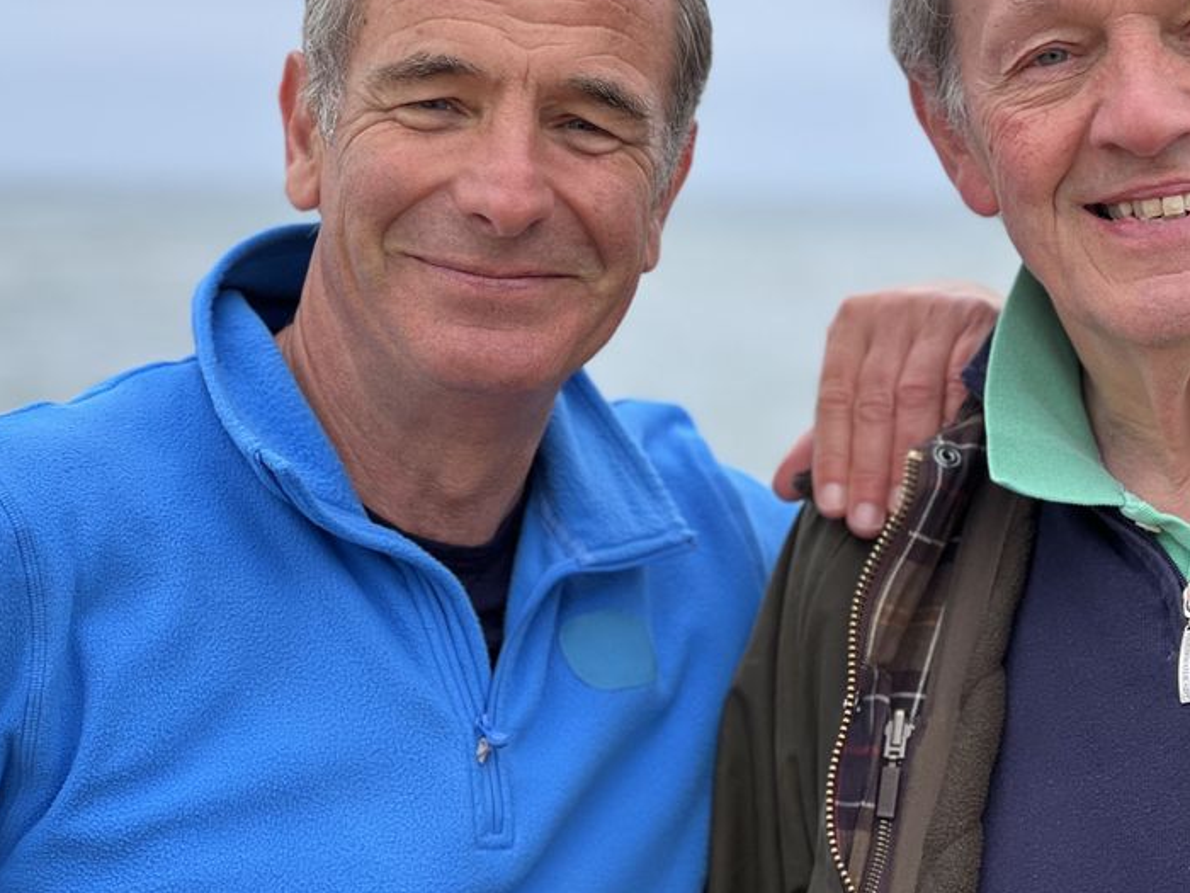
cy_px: 466
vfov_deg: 11.2
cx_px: 649
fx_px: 4538
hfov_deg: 14.9
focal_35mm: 132
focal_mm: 9
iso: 25
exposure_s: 1/159
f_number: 2.8
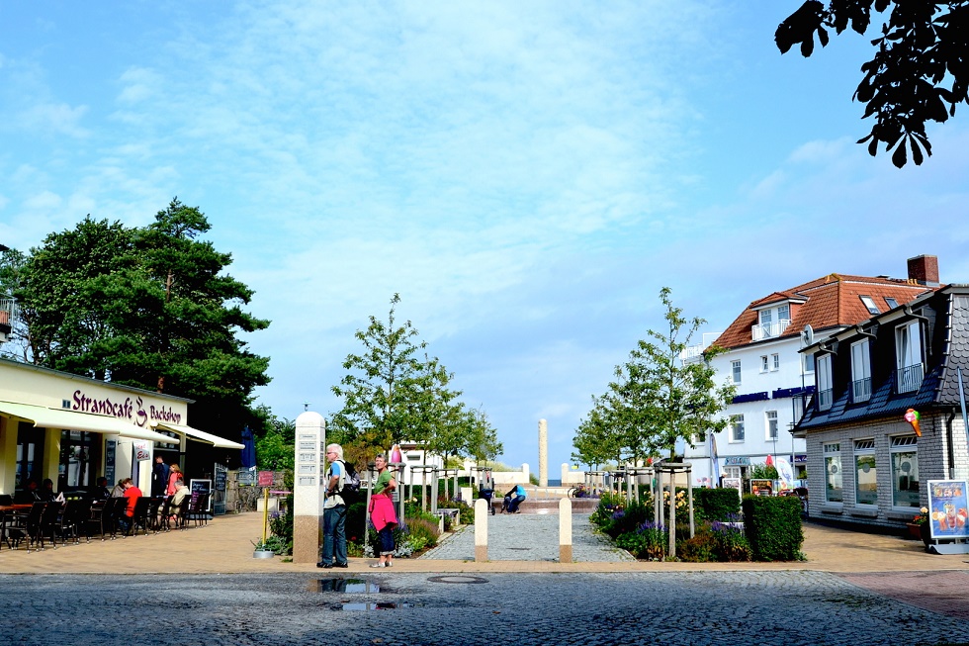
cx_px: 484
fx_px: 969
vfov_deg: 36.9
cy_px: 323
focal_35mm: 36
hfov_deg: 53.1
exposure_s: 1/250
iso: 400
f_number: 10
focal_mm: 24
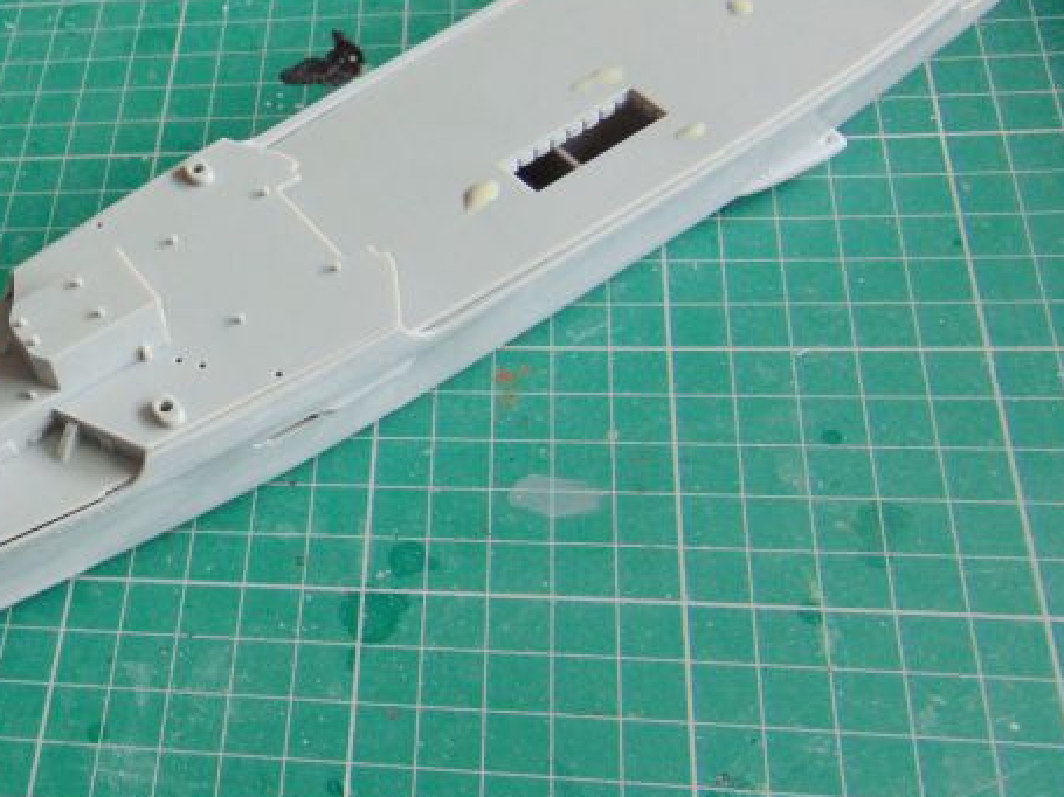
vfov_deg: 32.8
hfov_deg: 40.4
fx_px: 1352
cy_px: 449
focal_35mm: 44
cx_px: 154
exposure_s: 1/30
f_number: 3
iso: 160
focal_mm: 4.5
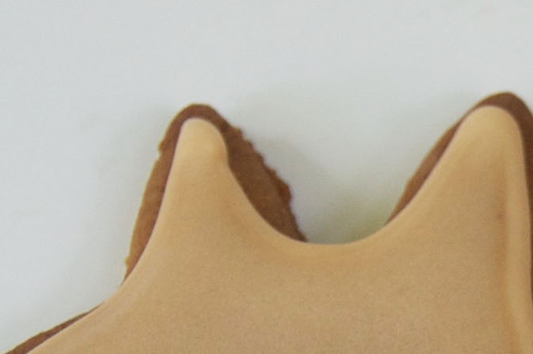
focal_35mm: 333
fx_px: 4925
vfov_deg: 4.1
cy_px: 404
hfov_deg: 6.1
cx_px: 814
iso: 400
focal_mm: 50
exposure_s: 1/30
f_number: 5.6
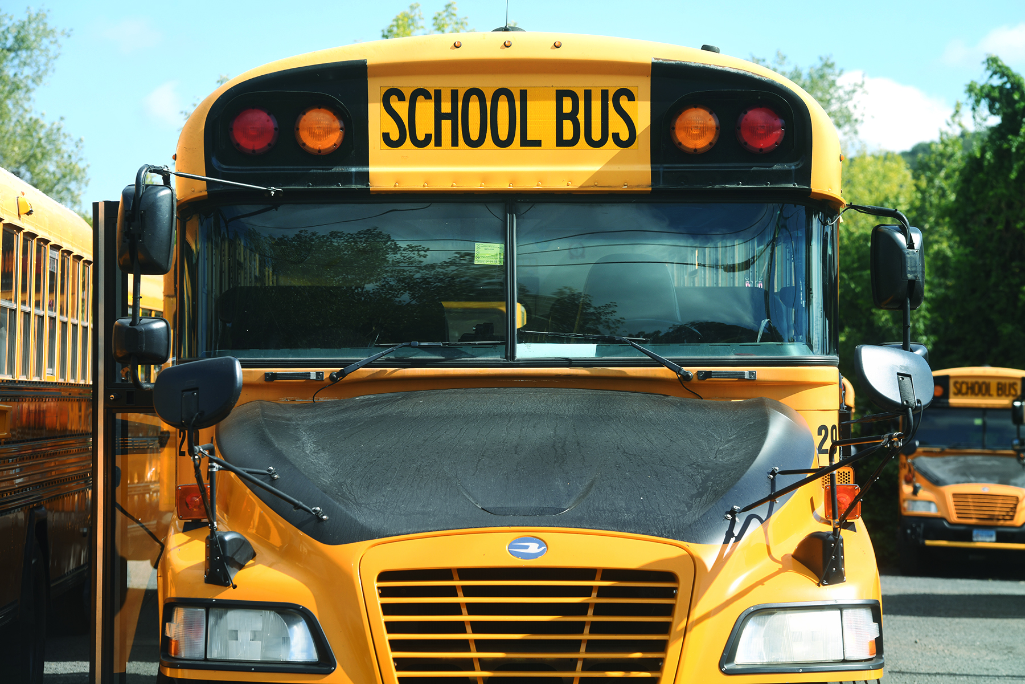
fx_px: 3559
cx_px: 512
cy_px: 342
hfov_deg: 16.4
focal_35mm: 125
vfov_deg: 11.0
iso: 200
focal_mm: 125
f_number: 8
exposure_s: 1/250
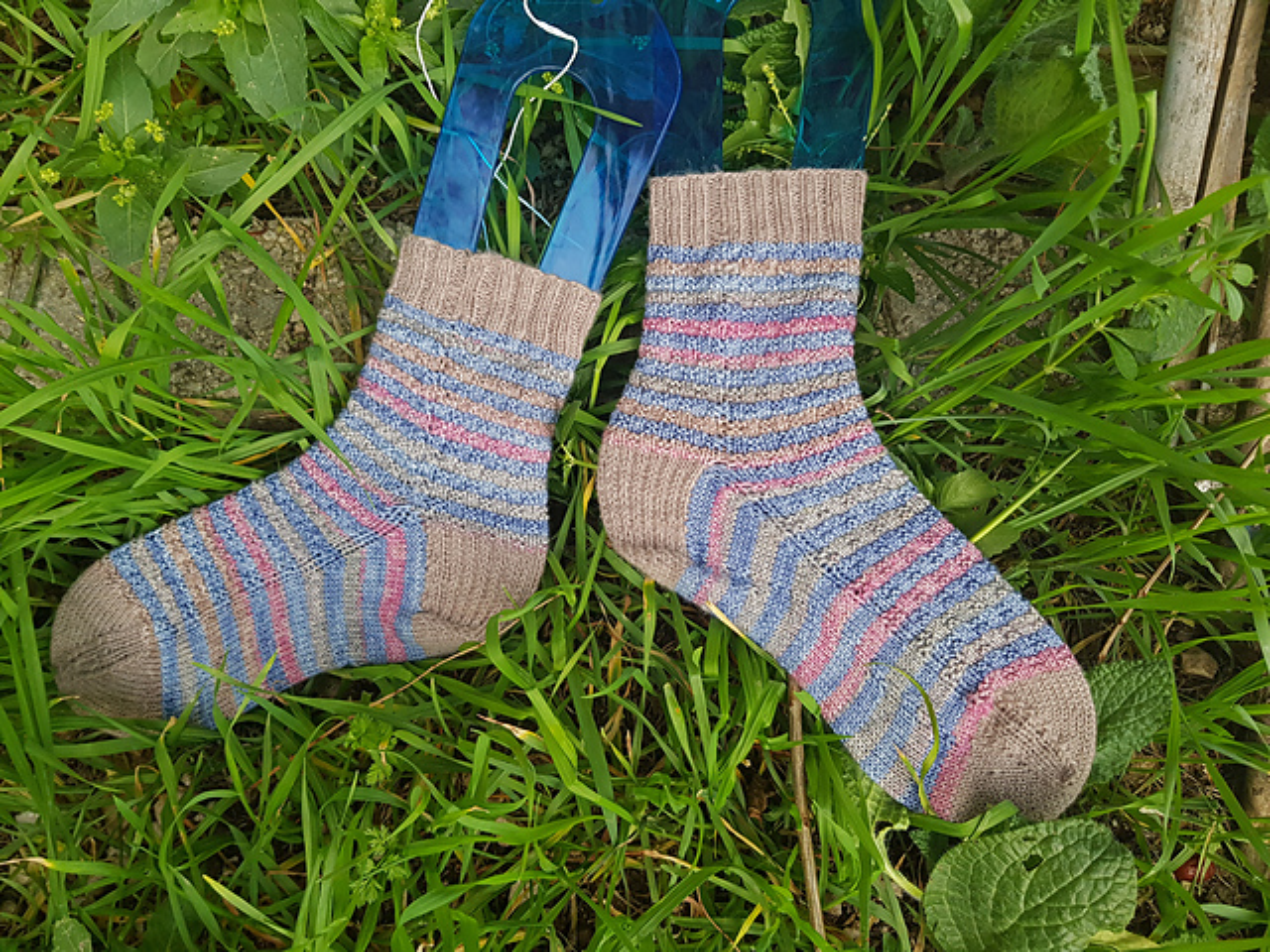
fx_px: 954
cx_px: 635
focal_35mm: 26
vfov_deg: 53.1
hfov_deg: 67.3
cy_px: 476
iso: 80
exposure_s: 1/100
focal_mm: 4.2
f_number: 1.7
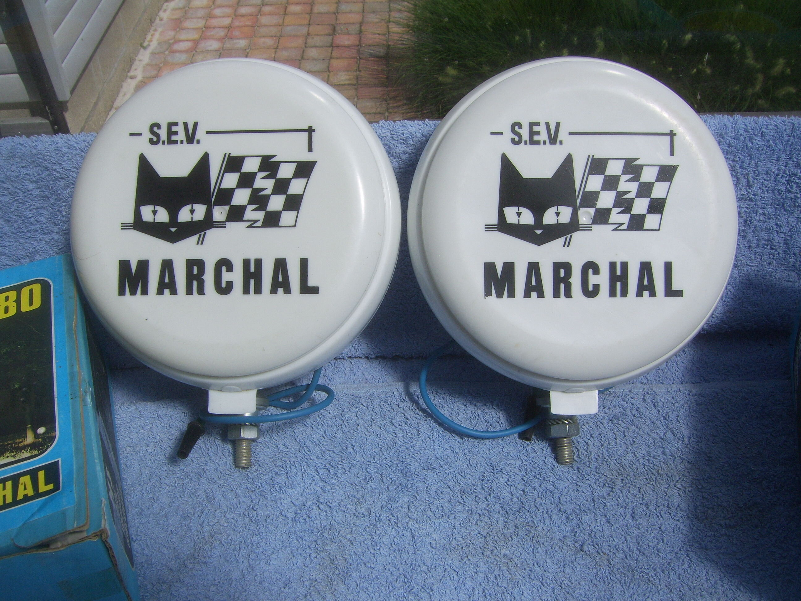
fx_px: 879
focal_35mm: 38
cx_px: 400
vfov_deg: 37.7
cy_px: 300
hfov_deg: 49.0
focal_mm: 7.8
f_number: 6.4
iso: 50
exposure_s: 1/640
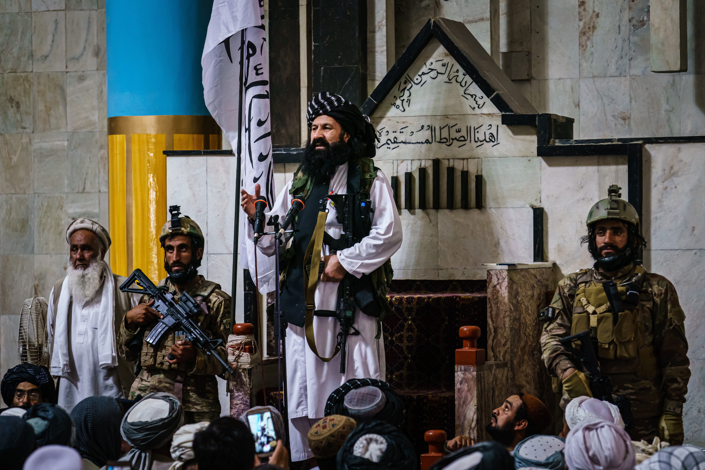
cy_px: 235
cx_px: 352
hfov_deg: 18.4
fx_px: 2174
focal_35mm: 111
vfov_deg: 12.3
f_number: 5
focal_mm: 111
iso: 3200
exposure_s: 1/200
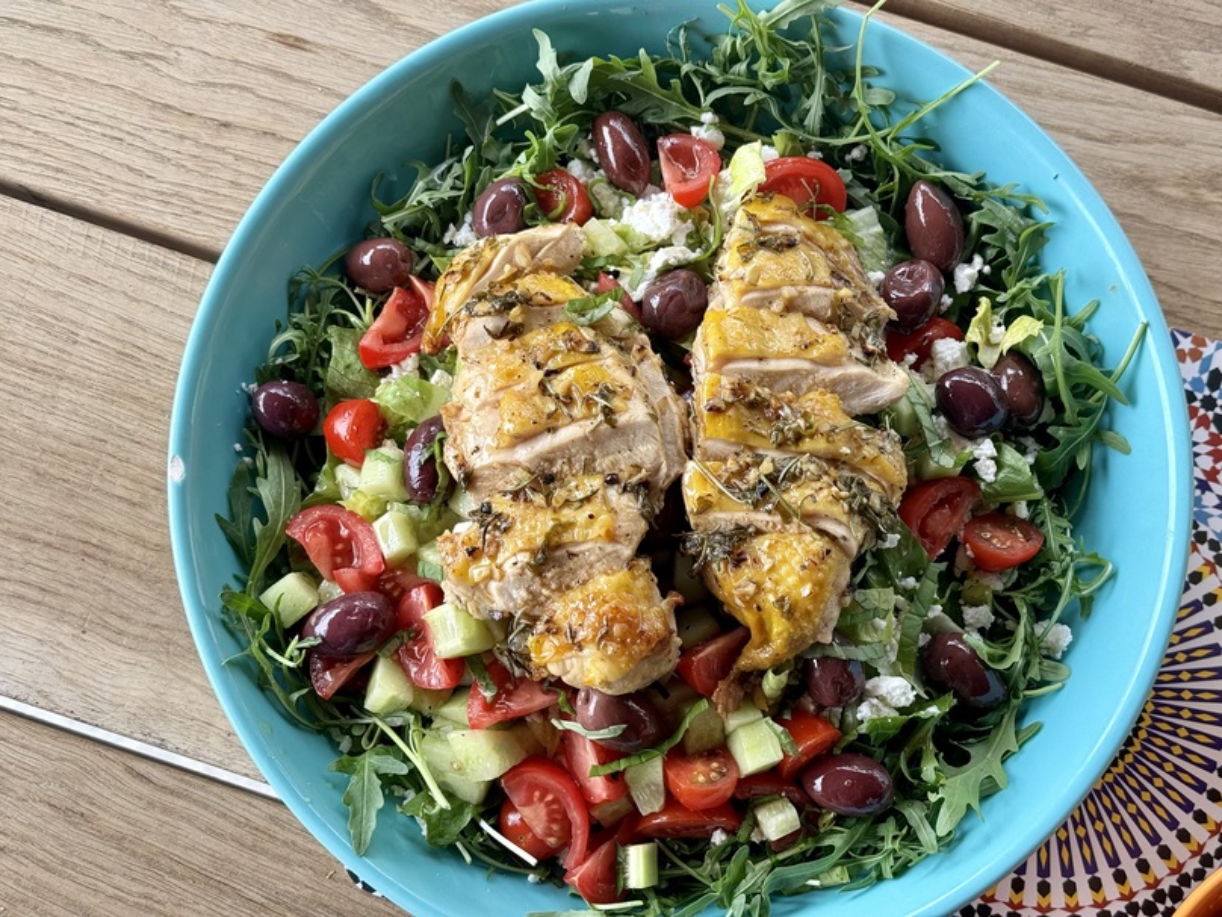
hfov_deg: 39.7
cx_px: 611
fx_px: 1694
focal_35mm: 48
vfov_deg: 30.3
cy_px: 458
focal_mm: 6.76
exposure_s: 1/331
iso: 64
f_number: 1.78
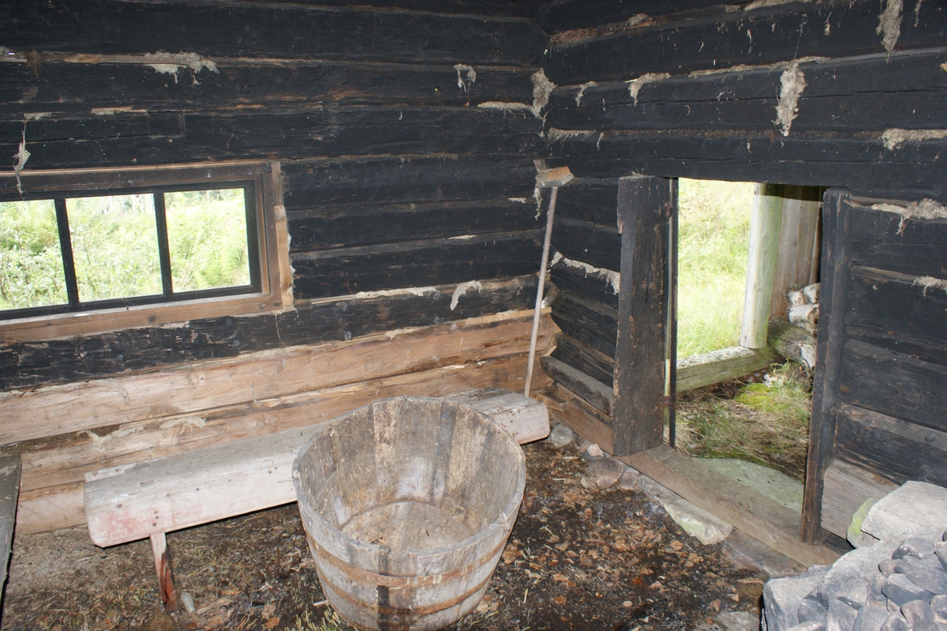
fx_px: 710
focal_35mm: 27
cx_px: 474
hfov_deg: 67.4
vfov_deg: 47.9
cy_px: 316
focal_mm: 18
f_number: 5.6
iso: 400
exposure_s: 1/60
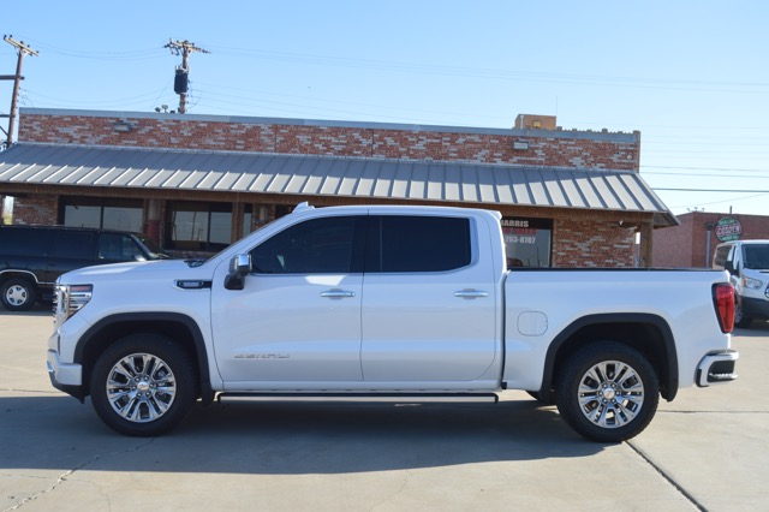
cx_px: 384
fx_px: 769
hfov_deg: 53.2
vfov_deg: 36.8
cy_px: 256
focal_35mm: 36
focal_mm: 24
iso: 100
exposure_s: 1/200
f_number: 7.1
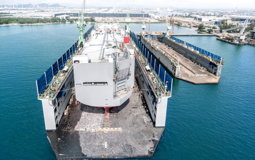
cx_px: 129
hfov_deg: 79.6
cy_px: 83
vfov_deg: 55.1
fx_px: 153
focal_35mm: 22
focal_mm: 3.61
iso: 100
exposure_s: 1/640
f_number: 2.8
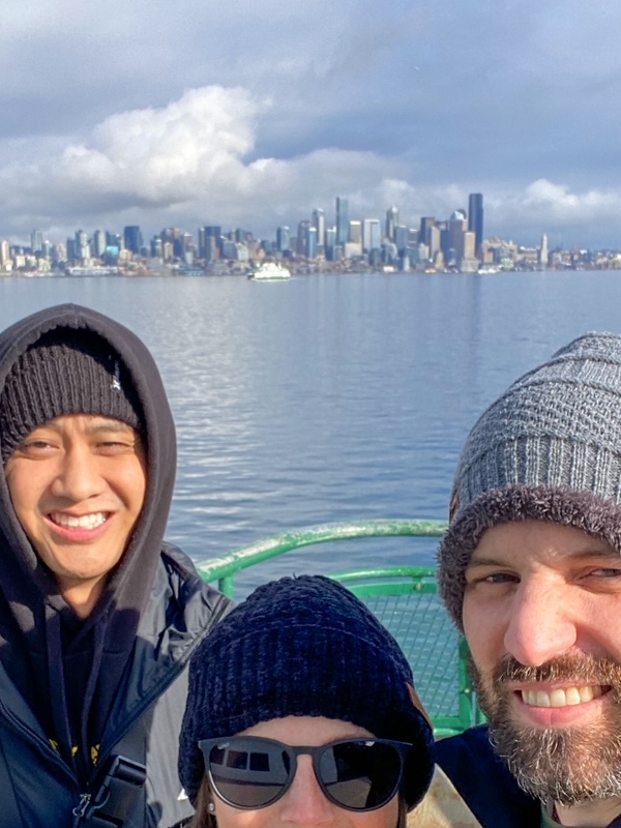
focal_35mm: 48
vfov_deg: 39.3
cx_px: 275
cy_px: 542
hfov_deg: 30.2
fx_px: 1148
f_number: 2.2
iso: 25
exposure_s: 1/640
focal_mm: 2.71
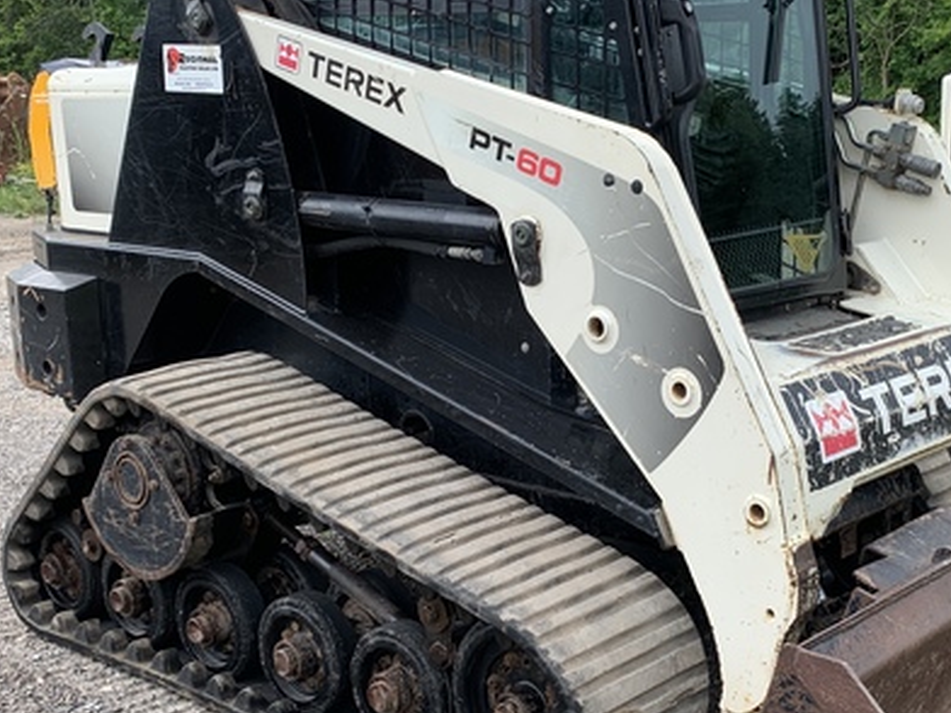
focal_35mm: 53
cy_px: 371
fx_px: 1456
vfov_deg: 27.5
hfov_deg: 35.9
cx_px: 623
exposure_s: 1/184
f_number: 1.8
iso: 25
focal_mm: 4.25
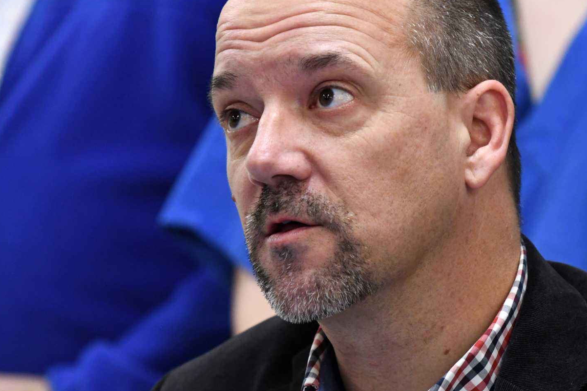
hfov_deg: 4.8
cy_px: 151
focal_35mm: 431
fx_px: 7026
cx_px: 410
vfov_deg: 3.2
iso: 3200
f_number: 4
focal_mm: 200
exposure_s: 1/200
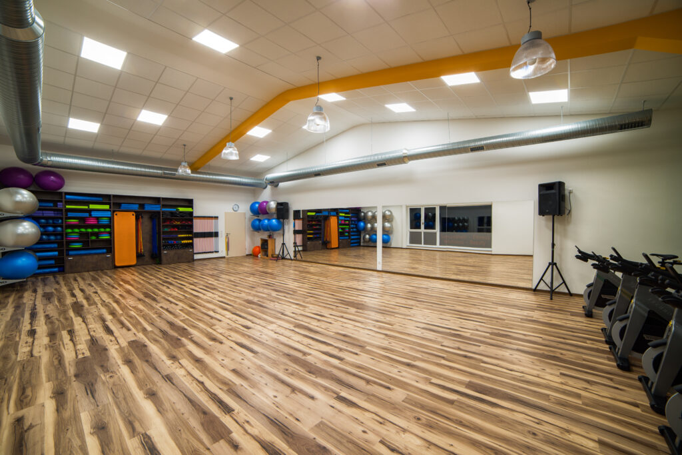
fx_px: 265
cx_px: 341
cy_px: 228
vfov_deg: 81.2
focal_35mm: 14
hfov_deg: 104.2
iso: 100
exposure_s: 1/2
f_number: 8
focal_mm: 14
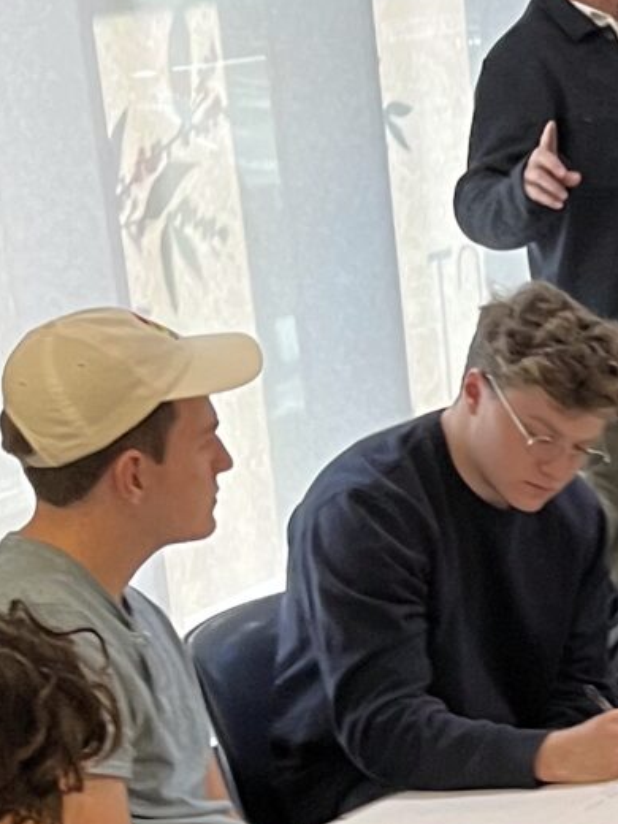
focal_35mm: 128
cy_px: 1101
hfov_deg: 10.6
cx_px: 1257
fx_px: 3047
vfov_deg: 14.7
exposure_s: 1/60
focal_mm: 5.1
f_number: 1.6
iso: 100
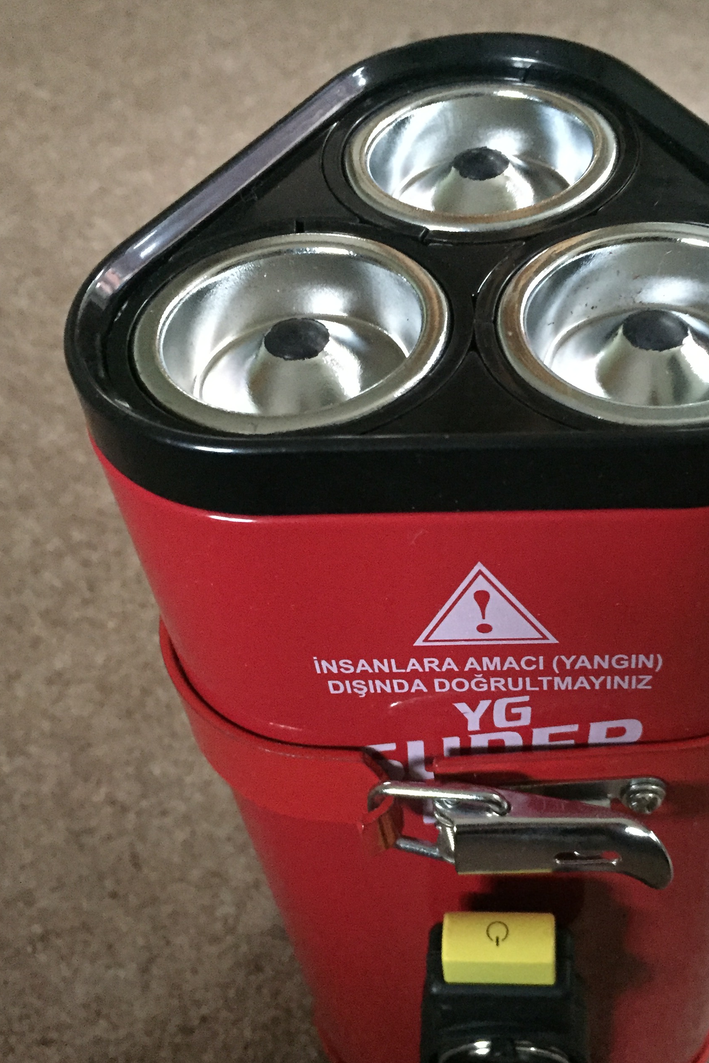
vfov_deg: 49.5
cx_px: 465
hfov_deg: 33.9
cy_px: 573
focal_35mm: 39
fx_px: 1152
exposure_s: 1/17
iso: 1000
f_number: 2.2
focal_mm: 4.15
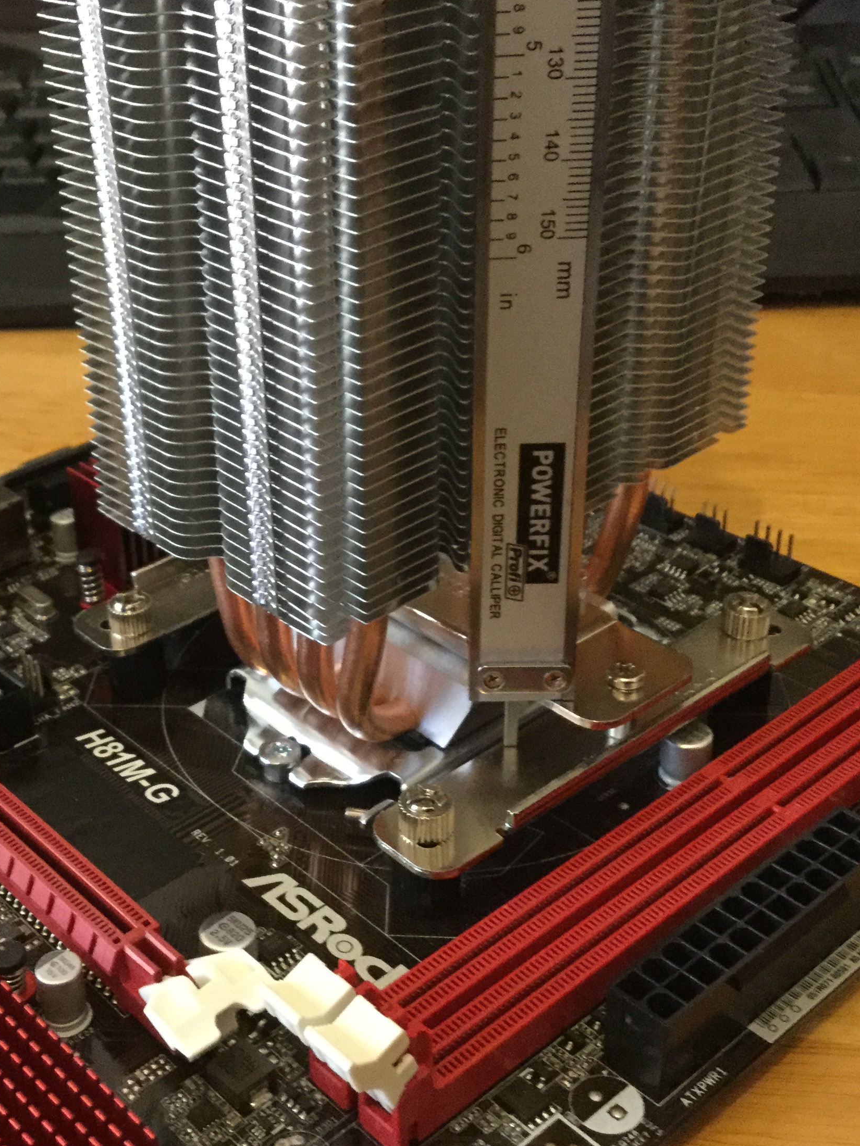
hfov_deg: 31.3
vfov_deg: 41.2
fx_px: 1524
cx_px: 293
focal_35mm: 46
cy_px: 531
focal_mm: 3.3
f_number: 2.4
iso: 500
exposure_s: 1/17
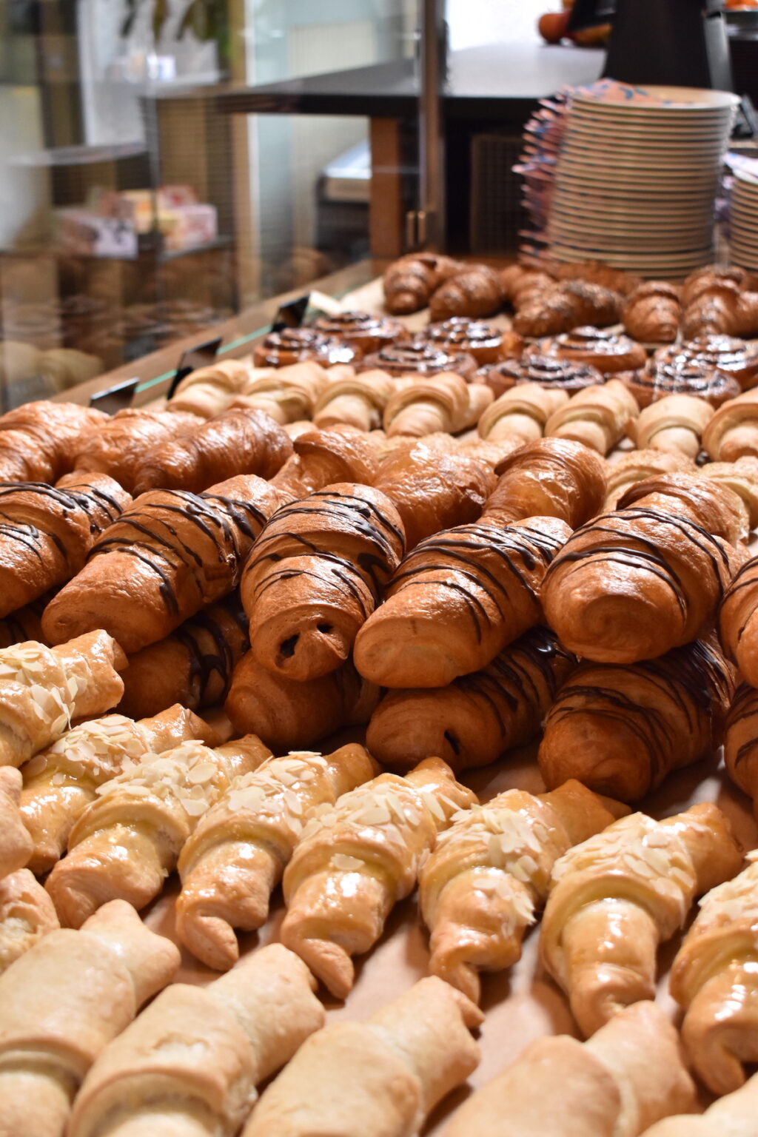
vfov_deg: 35.1
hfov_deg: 23.8
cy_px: 568
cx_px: 379
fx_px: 1800
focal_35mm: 57
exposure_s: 1/100
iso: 1250
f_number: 5.6
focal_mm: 38
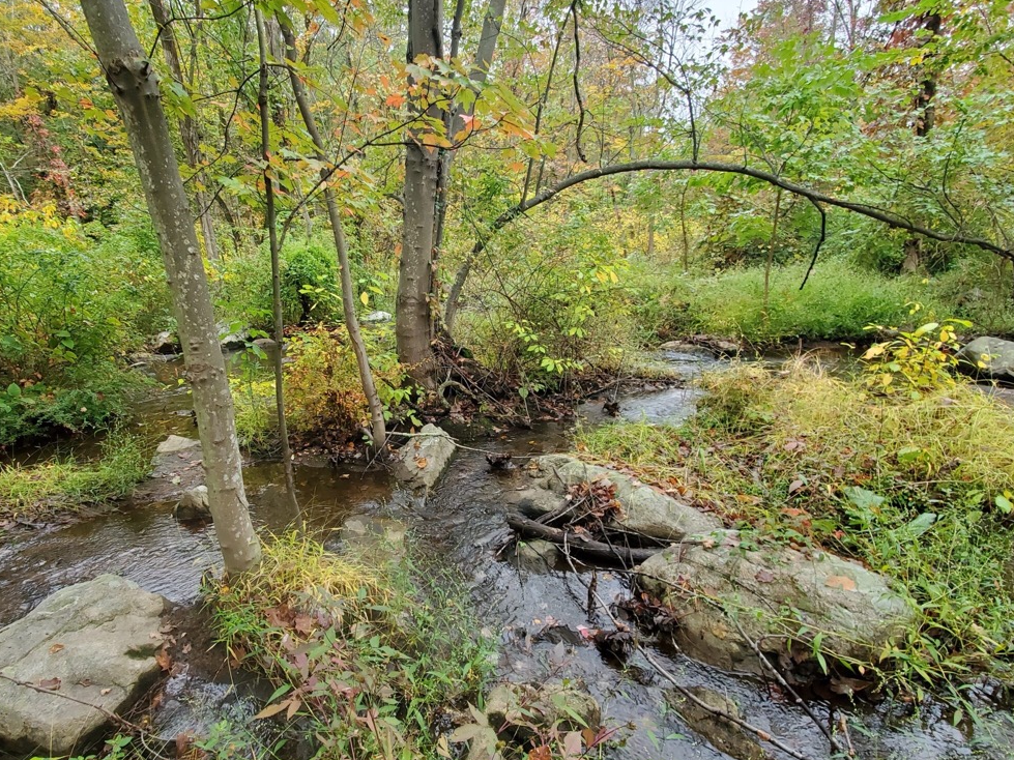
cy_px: 425
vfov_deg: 74.4
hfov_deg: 89.9
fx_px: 498
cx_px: 409
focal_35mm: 17
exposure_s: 1/59
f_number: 2.2
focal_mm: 1.8
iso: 80
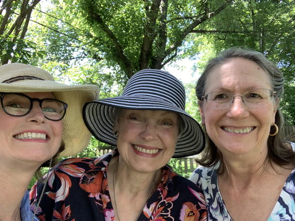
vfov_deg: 44.2
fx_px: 273
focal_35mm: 32
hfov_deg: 56.8
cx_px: 148
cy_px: 110
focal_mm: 2.87
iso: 64
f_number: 2.2
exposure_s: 1/121
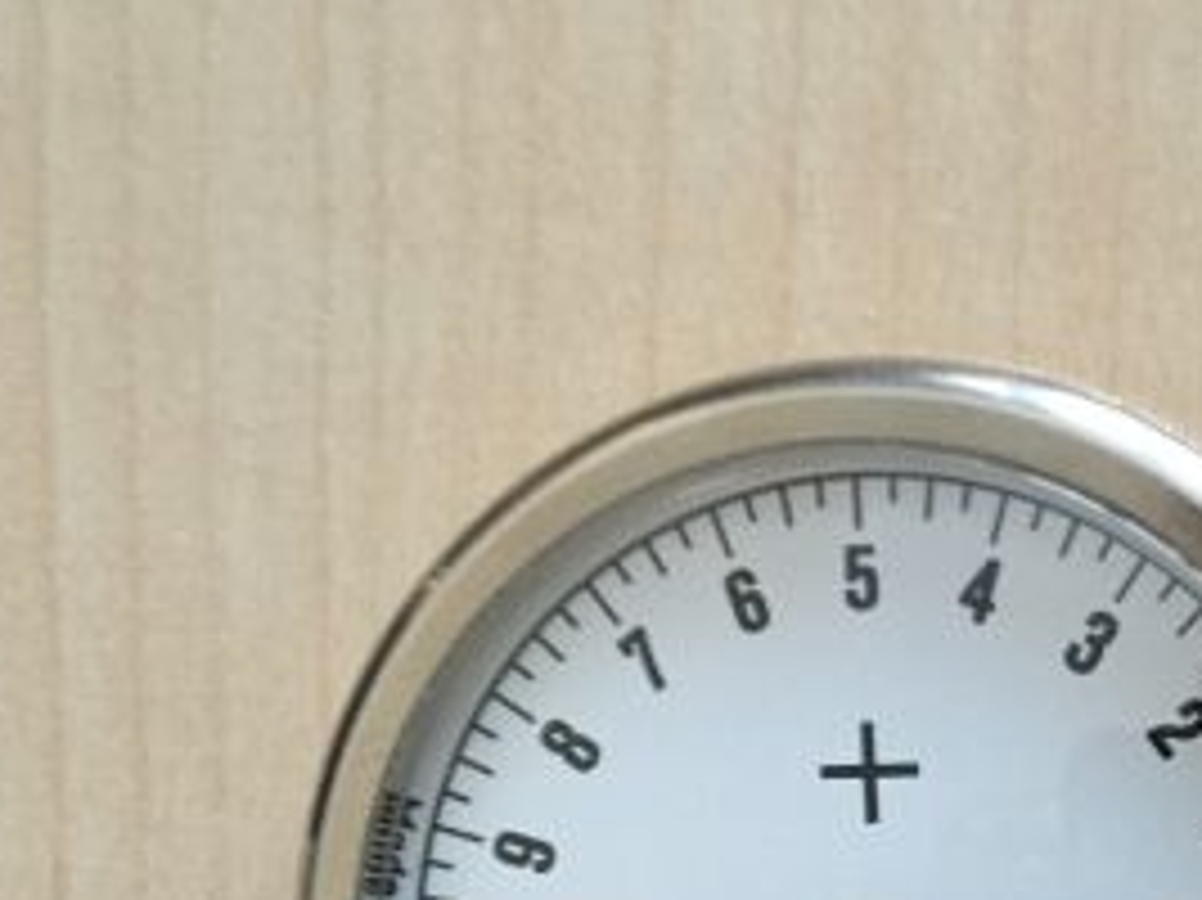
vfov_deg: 23.7
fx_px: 2117
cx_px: 1053
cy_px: 686
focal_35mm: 61
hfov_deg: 30.5
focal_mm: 4.15
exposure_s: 1/20
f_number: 2.2
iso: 250
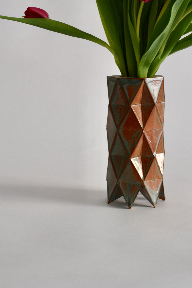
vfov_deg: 28.8
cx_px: 125
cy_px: 72
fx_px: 552
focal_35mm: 69
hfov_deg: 19.7
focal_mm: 26
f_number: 6.3
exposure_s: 1/2
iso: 100
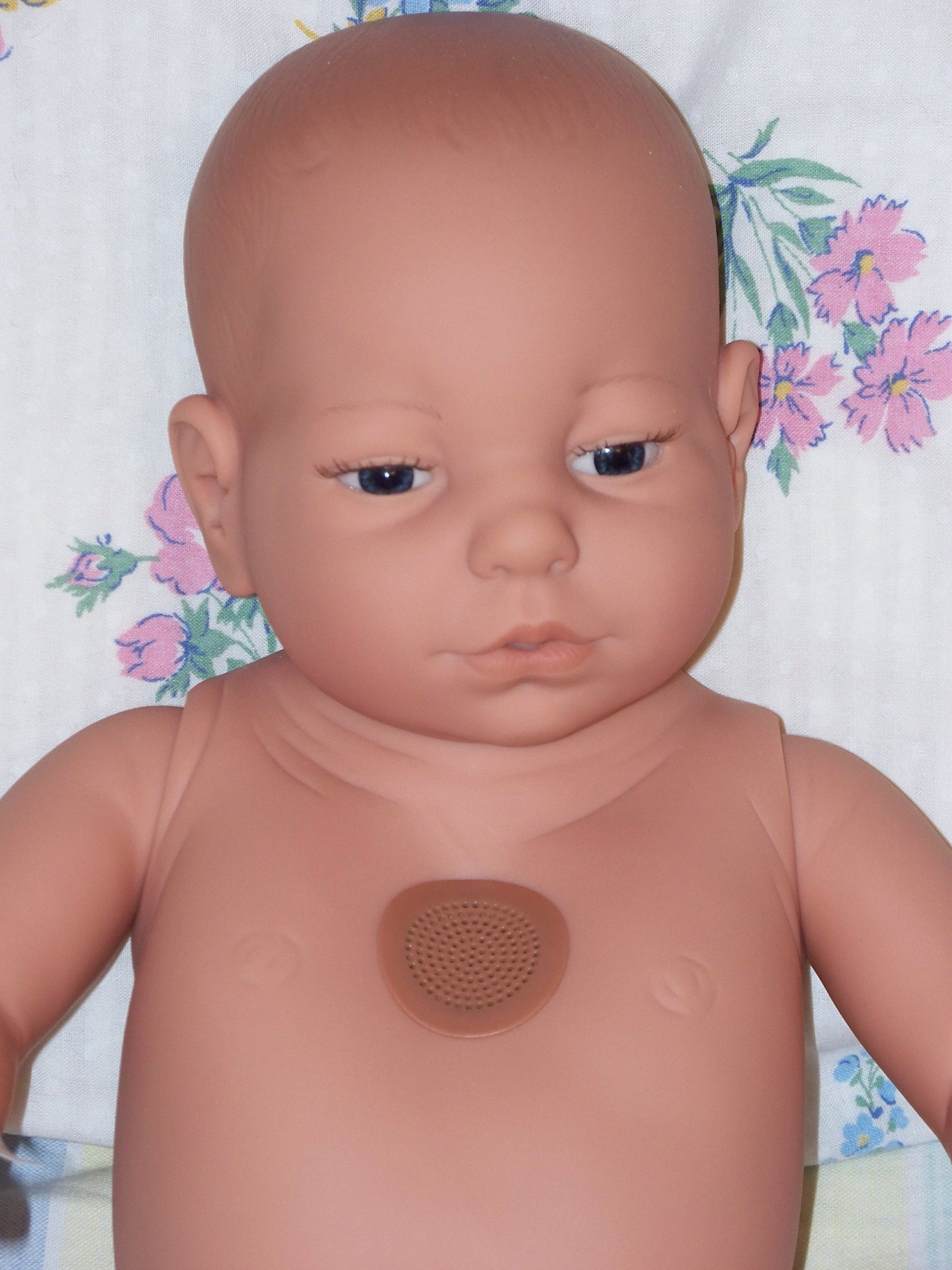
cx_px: 476
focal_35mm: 105
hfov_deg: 14.1
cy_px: 635
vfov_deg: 18.7
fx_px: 3850
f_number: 3.8
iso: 200
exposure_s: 1/50
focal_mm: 22.05
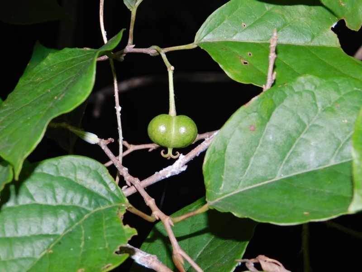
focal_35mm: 91
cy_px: 136
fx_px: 952
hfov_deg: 21.5
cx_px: 181
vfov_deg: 16.2
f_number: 9
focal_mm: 16.1
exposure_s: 1/60
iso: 200
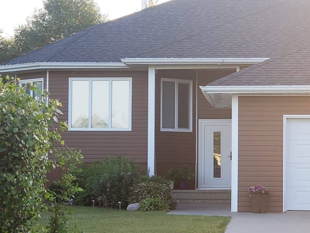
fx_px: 538
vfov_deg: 24.4
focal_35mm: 60
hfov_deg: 32.2
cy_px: 132
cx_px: 158
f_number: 2.4
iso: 32
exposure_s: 1/109
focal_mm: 6
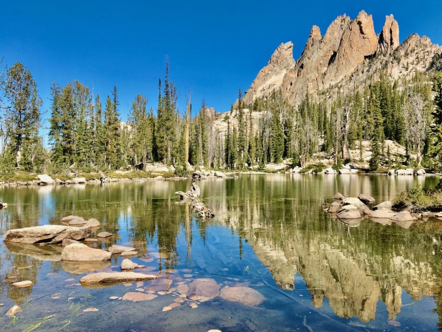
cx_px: 221
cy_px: 166
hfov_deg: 63.4
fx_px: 358
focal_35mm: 28
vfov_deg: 49.8
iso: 20
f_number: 1.8
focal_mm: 3.99
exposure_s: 1/1681
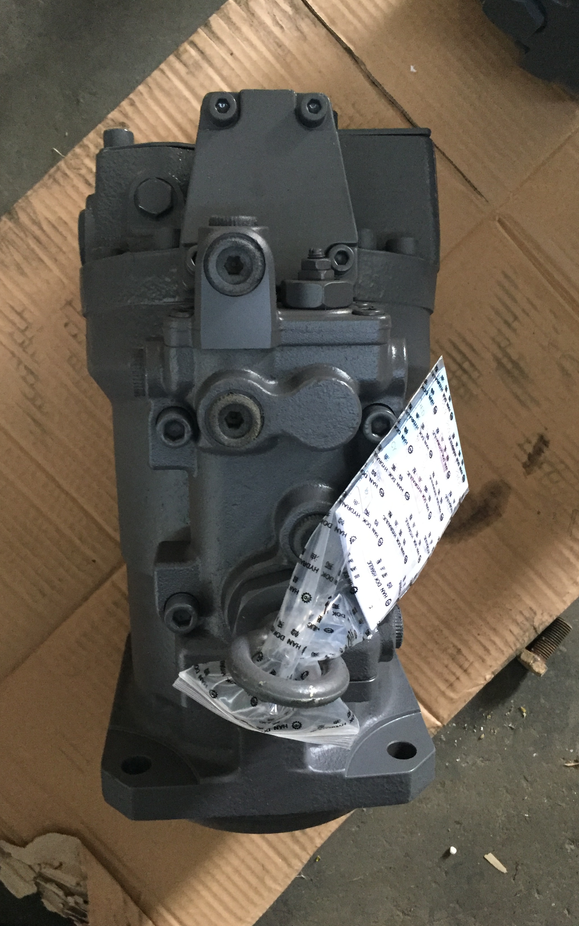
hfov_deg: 40.6
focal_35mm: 31
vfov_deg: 61.2
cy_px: 461
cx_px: 284
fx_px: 783
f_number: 2.2
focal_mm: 4.15
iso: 250
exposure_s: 1/25
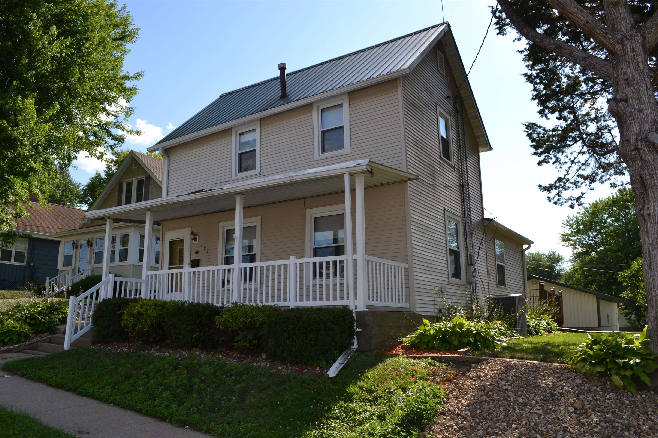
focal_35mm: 27
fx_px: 493
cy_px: 219
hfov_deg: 67.4
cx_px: 329
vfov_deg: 47.9
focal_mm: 18
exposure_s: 1/200
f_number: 7.1
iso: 100
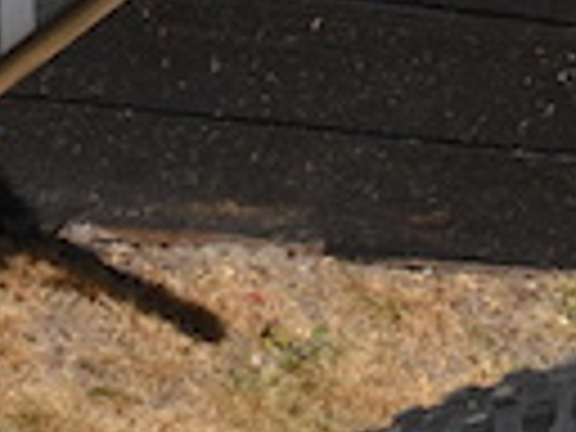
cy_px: 432
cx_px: 866
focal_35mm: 252
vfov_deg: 5.9
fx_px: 4193
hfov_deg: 7.7
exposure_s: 1/250
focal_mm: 28
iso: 100
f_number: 8
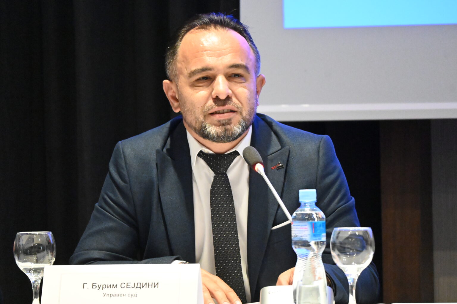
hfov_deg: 5.5
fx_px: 4760
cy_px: 152
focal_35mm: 375
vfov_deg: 3.7
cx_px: 228
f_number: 6.3
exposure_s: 1/60
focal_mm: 250
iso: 12800
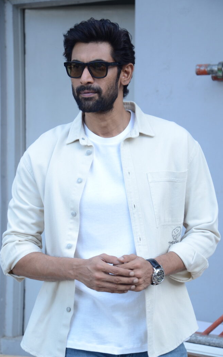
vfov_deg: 19.5
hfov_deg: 12.2
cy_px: 178
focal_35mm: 107
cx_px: 110
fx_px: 1040
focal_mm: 70
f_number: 6.3
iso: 400
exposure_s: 1/125
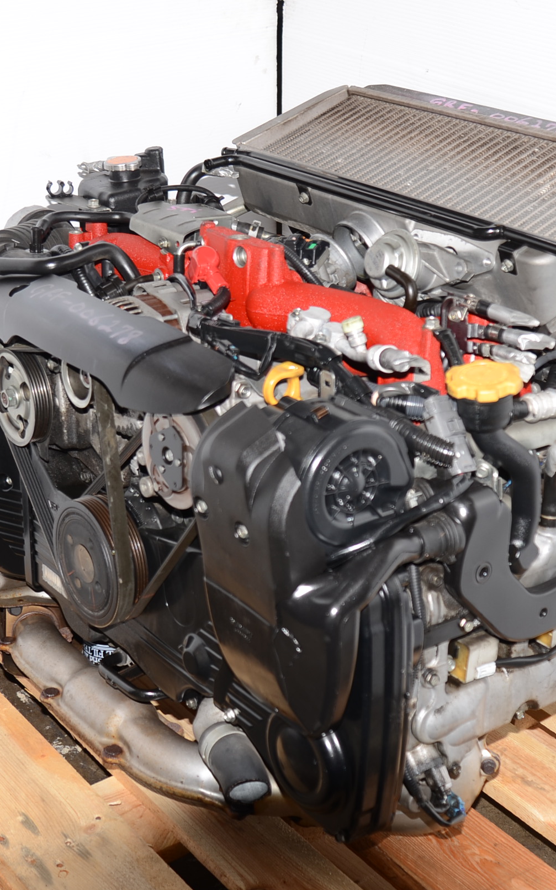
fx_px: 1358
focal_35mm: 56
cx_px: 270
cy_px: 444
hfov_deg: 23.1
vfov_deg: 36.3
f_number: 3.5
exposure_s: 1/100
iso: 100
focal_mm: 24
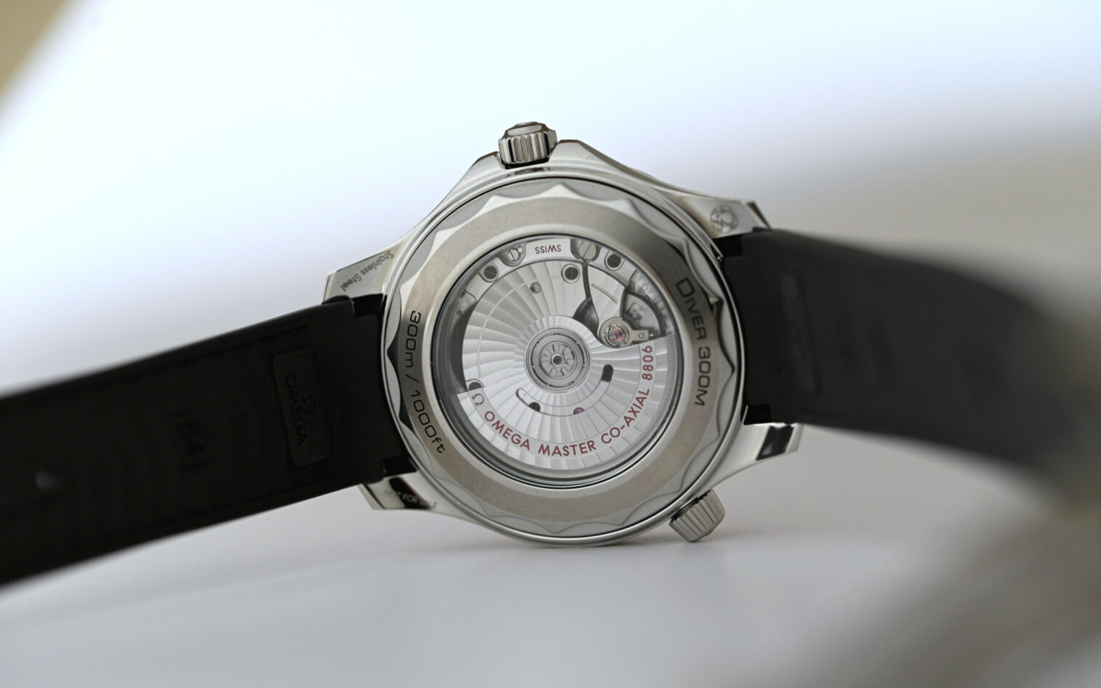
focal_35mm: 62
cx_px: 552
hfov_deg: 33.0
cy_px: 362
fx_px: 1860
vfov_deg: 21.0
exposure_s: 1/25
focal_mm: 60
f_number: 5.6
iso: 400
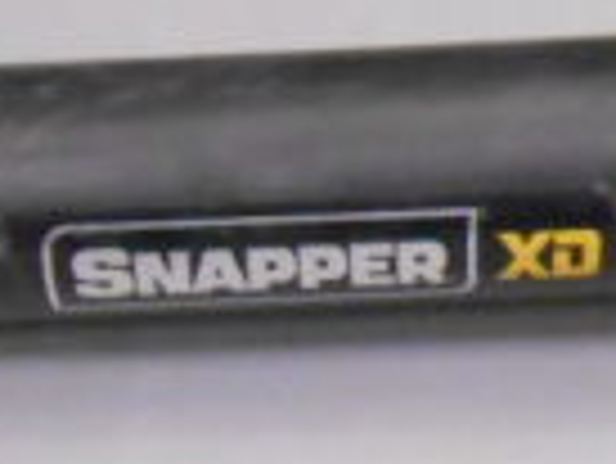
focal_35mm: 146
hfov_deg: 12.0
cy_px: 568
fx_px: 2600
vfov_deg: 10.0
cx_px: 1228
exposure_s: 1/50
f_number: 3.5
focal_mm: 4.6
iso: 800
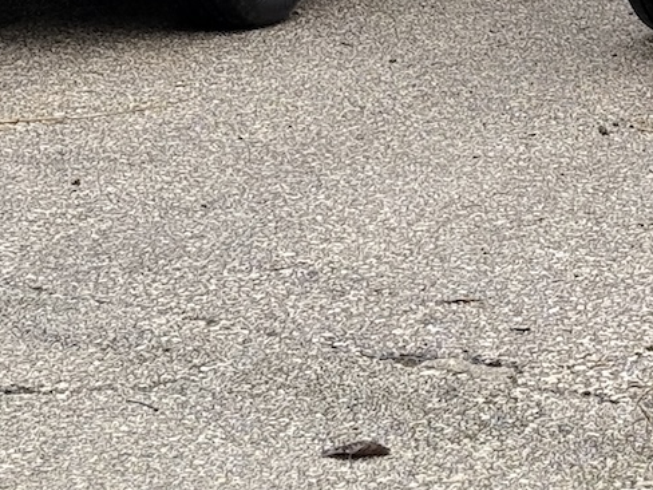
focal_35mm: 189
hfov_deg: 10.4
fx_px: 3565
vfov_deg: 7.7
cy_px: -305
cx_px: 574
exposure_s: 1/392
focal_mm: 6.76
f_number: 1.78
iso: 100
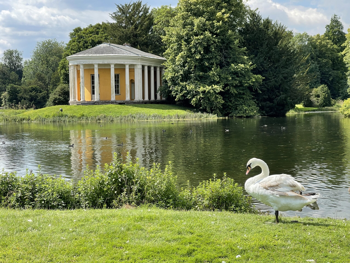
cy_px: 132
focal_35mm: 64
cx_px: 175
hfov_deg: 30.3
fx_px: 647
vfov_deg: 22.9
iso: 20
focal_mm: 7.5
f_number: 2.2
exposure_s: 1/723
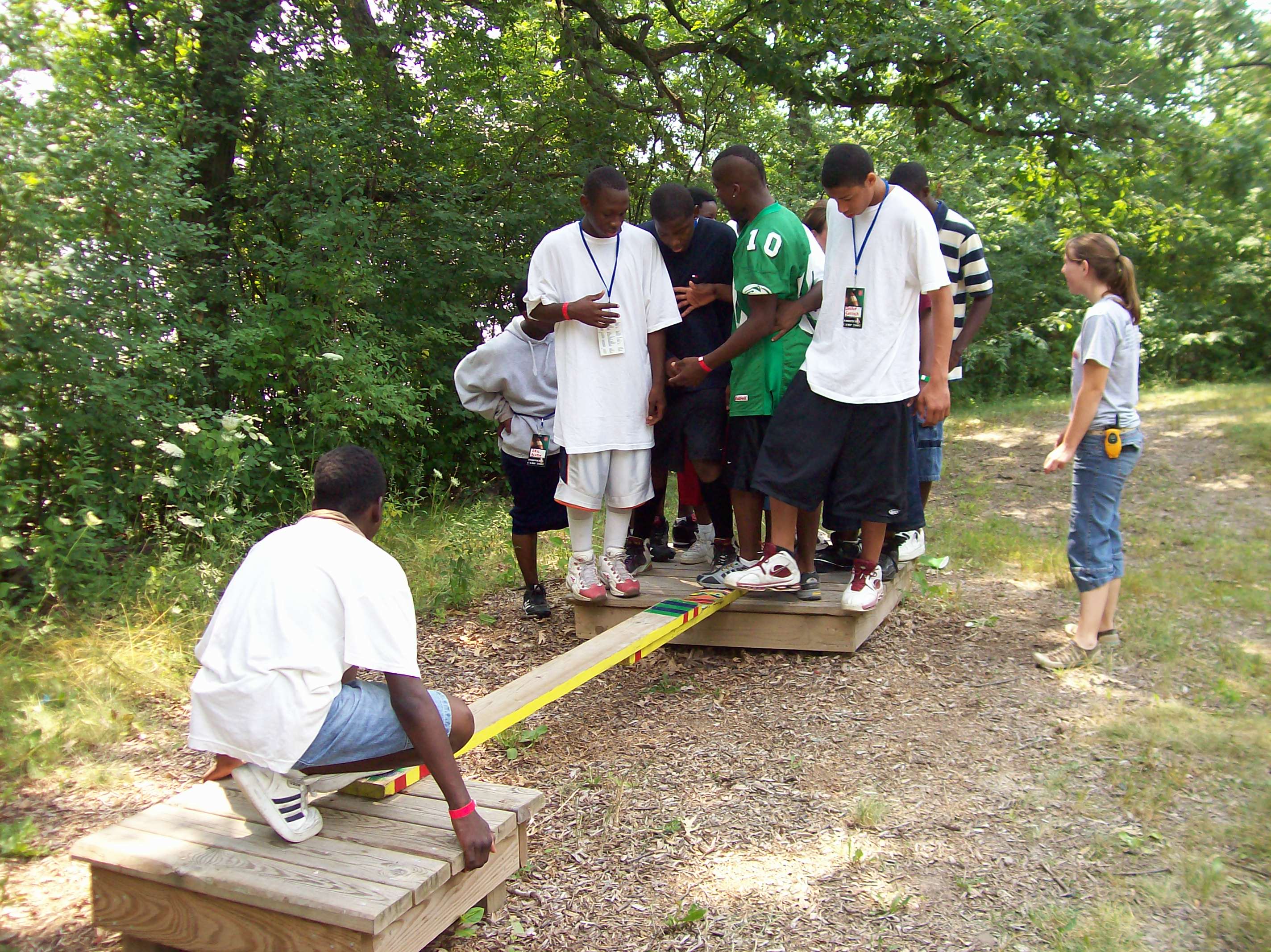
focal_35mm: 36
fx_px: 1321
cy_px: 476
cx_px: 636
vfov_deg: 39.6
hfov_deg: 51.4
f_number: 2.7
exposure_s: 1/177
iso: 80
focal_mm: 6
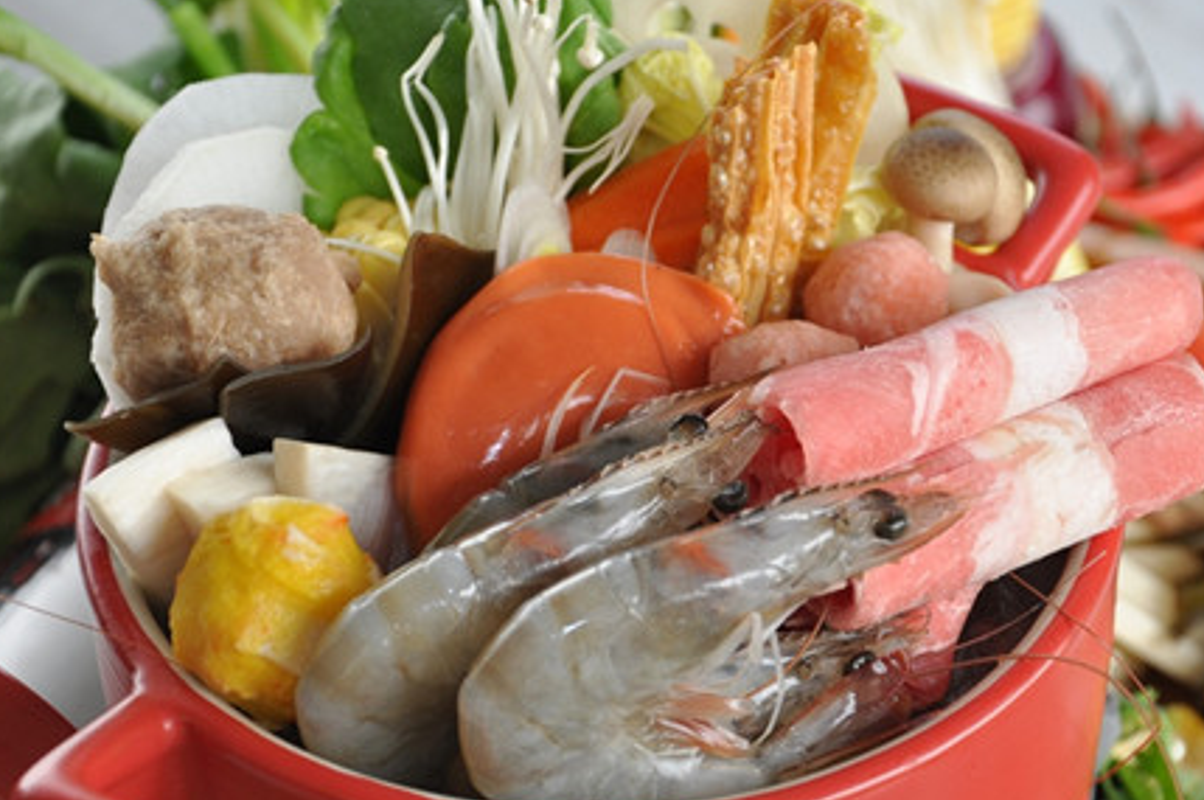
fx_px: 4343
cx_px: 668
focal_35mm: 130
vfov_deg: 10.5
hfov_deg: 15.8
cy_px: 429
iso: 320
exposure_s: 1/50
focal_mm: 62
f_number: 5.3
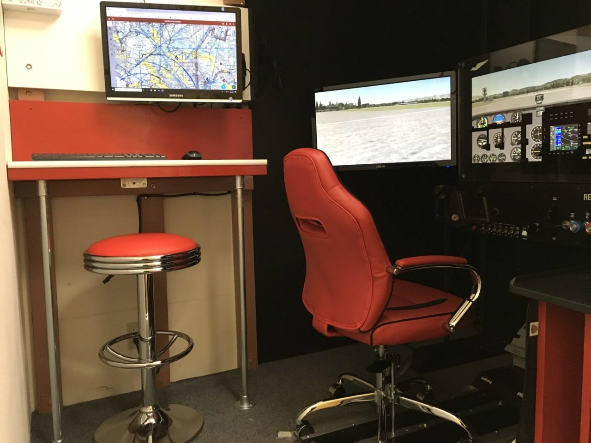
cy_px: 222
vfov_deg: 48.2
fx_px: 495
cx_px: 296
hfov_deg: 61.7
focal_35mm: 29
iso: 200
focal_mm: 4.15
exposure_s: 1/24
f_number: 2.2
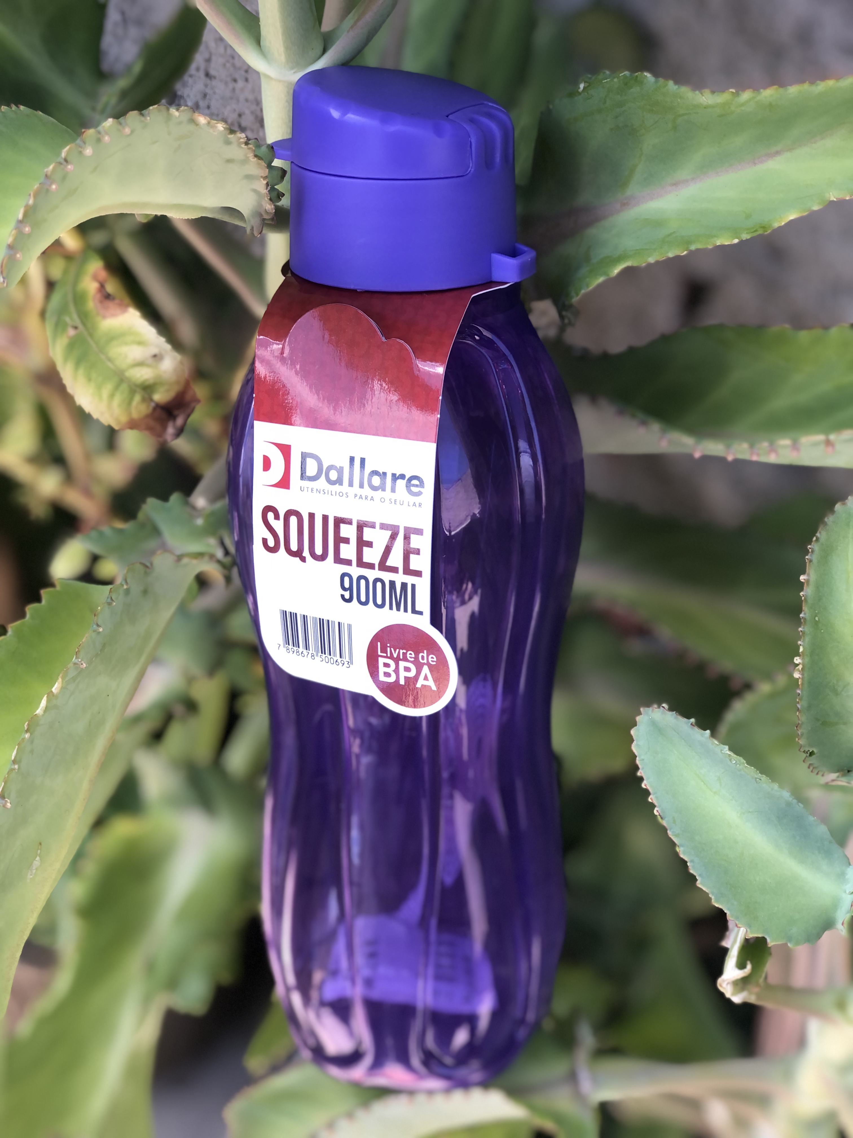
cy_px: 569
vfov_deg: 33.8
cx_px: 426
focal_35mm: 57
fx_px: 1873
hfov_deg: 25.7
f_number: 2.8
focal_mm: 6.6
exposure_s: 1/60
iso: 20
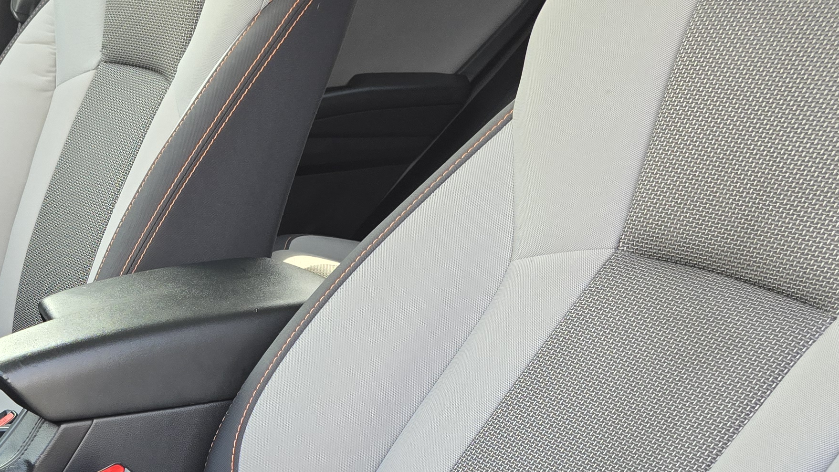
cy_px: 615
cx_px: -34
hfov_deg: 33.0
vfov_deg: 19.4
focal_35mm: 57
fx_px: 1268
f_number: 1.7
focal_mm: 6.3
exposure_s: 1/180
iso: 64
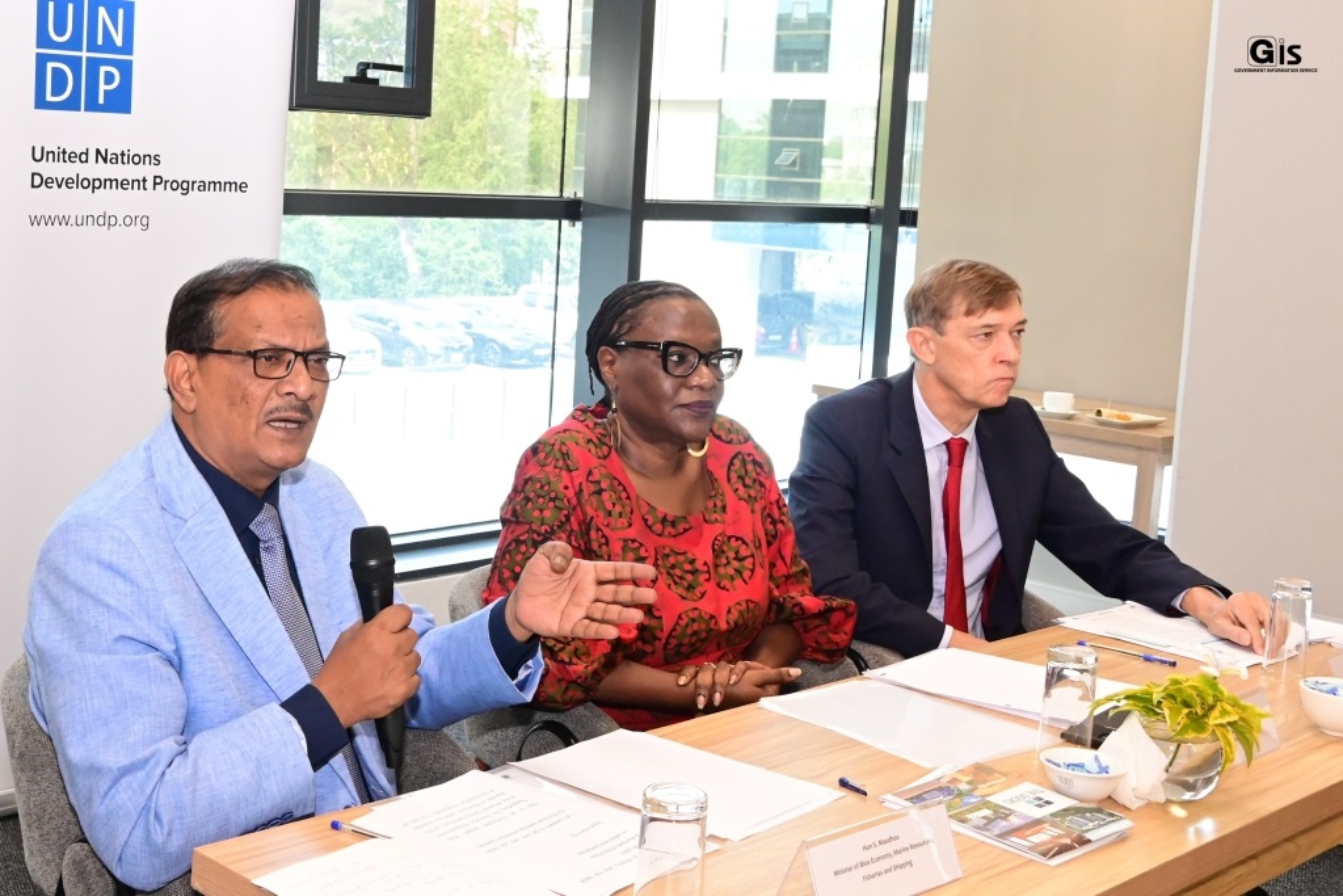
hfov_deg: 58.7
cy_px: 448
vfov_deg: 41.1
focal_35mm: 32
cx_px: 672
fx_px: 1194
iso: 5000
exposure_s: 1/160
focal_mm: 32
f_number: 11
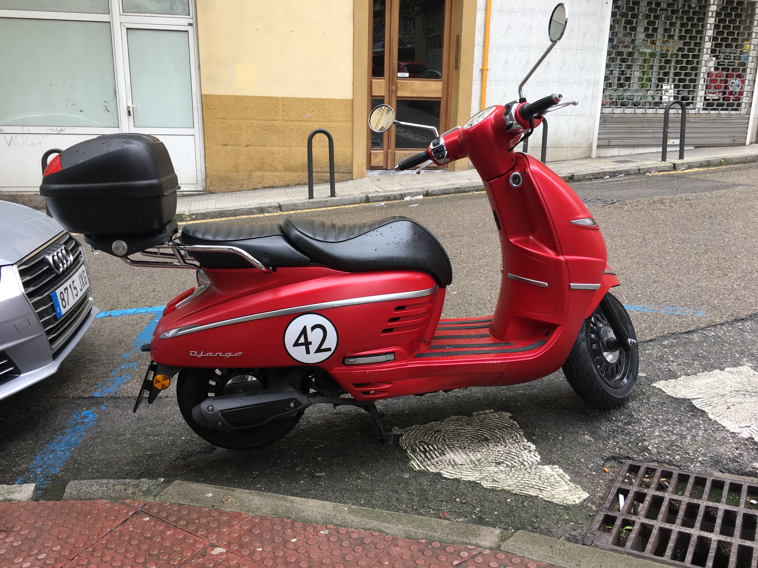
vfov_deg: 48.2
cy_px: 284
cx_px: 379
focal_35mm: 29
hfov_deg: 61.7
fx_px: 635
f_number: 2.2
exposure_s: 1/139
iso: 25
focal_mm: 4.15
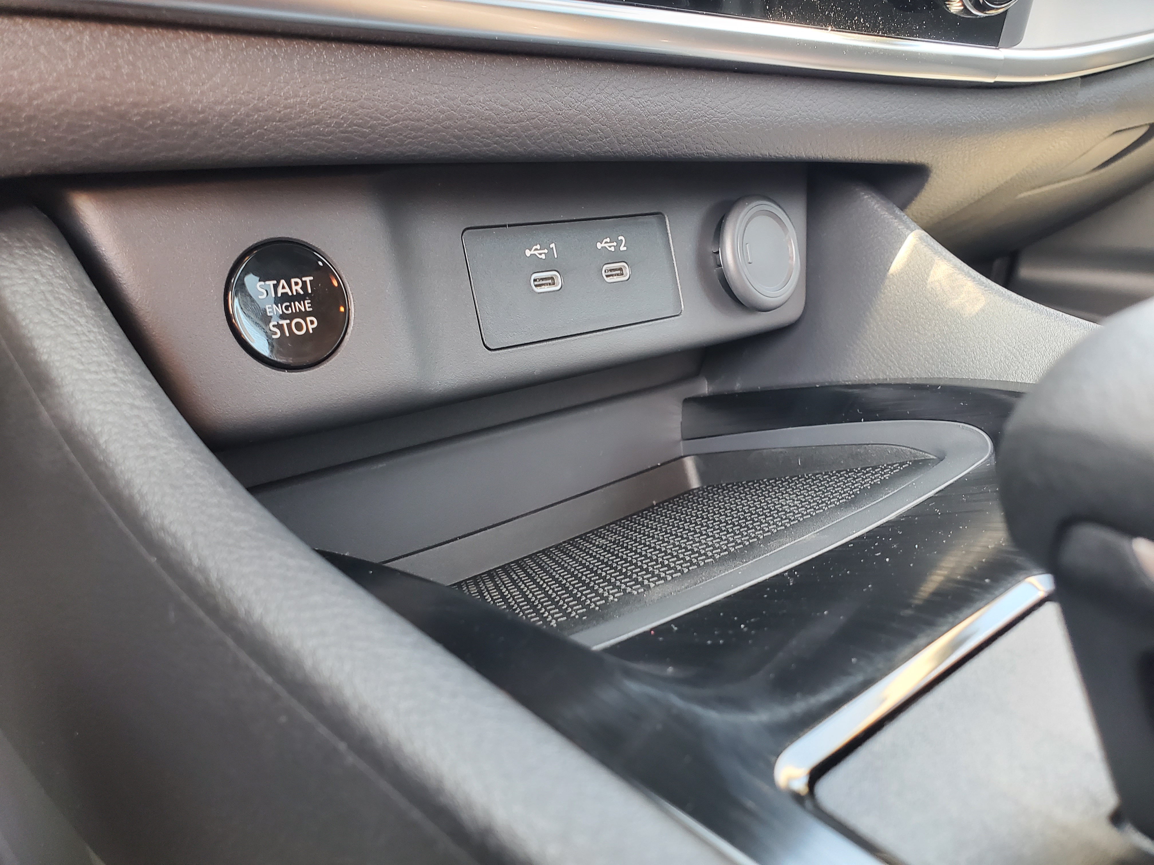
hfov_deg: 67.3
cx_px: 577
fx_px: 867
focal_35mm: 26
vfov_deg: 53.1
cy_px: 432
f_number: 2.4
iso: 320
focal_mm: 4.3
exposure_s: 1/40
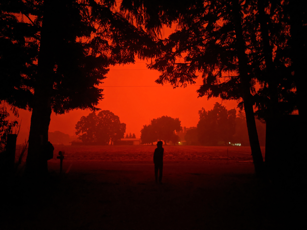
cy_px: 115
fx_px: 239
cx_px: 154
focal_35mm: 27
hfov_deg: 65.3
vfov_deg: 51.4
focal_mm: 4.44
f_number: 1.8
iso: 1131
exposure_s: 1/7.5
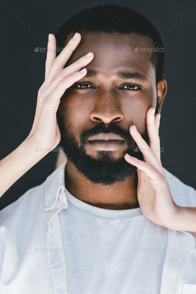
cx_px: 98
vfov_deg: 23.9
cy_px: 147
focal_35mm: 85
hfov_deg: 16.1
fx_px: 694
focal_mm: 85
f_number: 3.2
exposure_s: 1/200
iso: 100
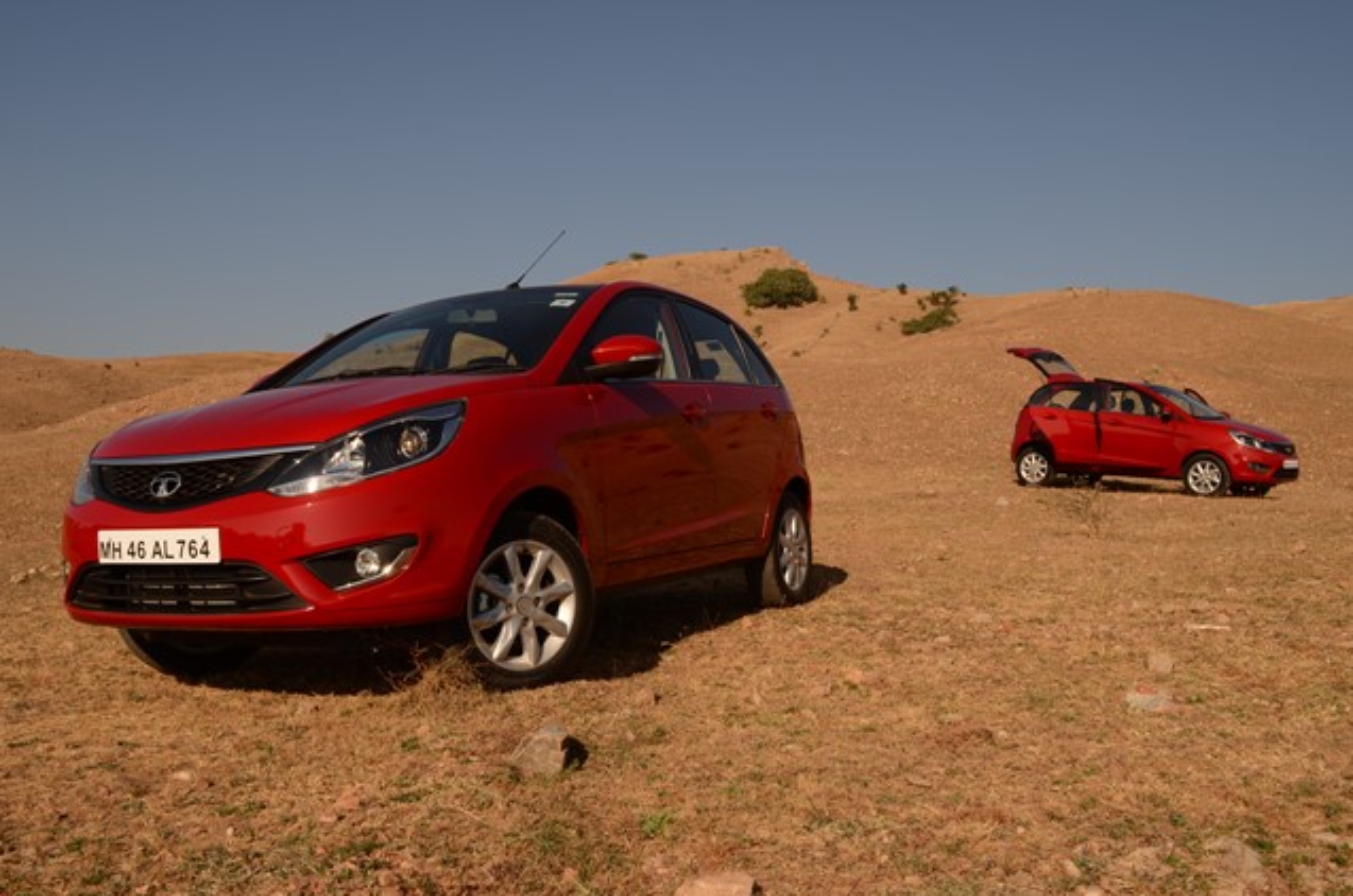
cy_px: 431
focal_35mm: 32
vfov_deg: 40.9
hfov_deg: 58.8
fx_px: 1200
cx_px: 654
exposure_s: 1/320
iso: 100
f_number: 11
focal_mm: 20
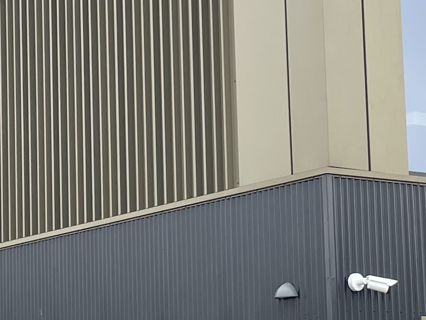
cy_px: 246
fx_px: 1489
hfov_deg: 16.3
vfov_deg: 12.2
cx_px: 221
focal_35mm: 121
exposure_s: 1/390
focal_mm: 4.2
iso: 32
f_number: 1.6
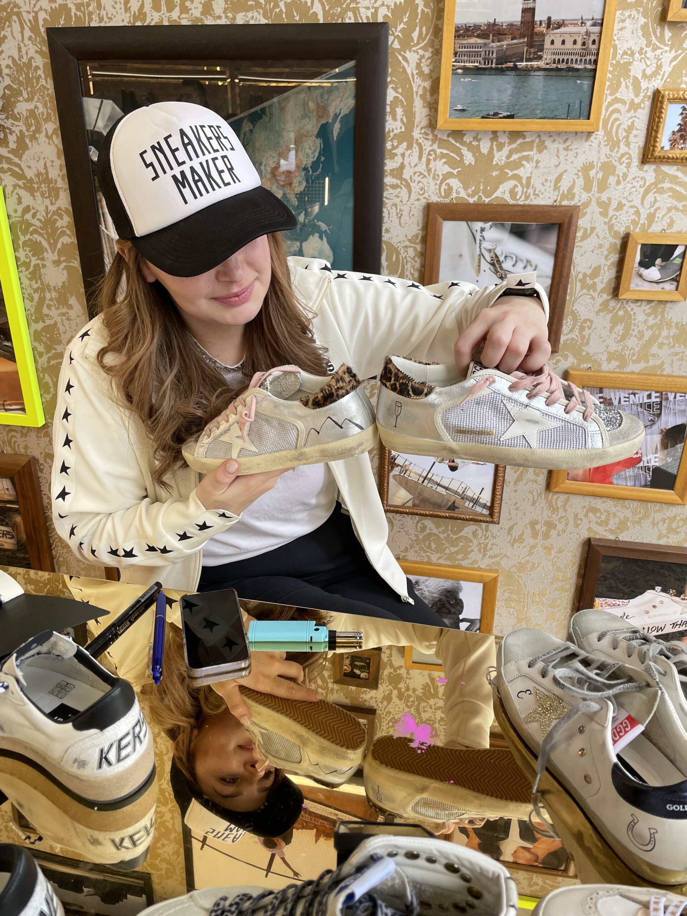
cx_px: 344
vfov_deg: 67.3
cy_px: 458
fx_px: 688
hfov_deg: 53.1
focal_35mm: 26
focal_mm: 4.2
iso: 64
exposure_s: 1/120
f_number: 1.6
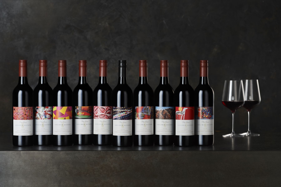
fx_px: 874
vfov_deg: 12.2
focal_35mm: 112
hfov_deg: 18.3
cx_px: 140
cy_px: 94
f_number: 5.6
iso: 250
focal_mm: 112
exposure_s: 1/250
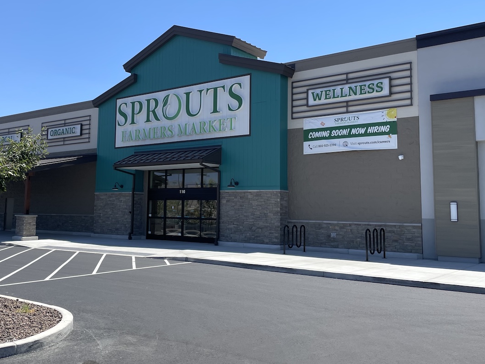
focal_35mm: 37
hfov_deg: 49.6
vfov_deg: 38.6
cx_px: 182
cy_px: 161
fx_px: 519
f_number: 1.6
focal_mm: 4.2
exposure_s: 1/2959
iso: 32
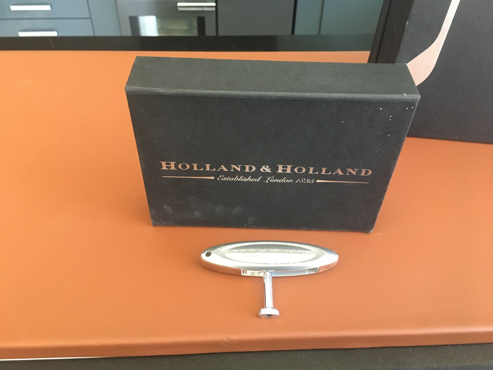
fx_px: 413
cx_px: 246
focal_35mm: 29
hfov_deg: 61.7
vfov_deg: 48.2
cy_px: 185
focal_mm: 4.15
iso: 200
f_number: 2.2
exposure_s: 1/25
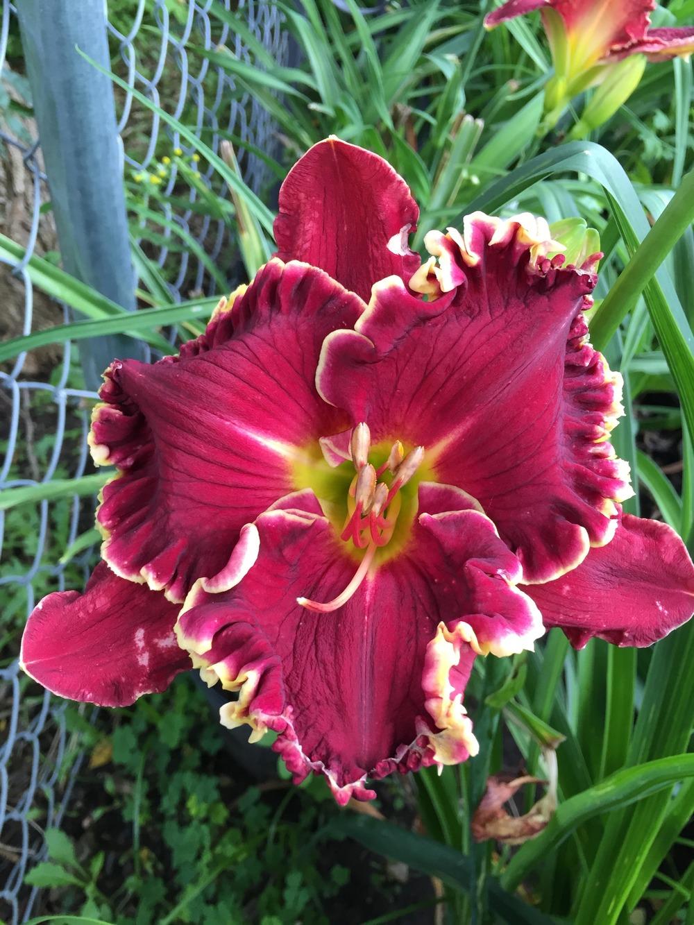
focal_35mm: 29
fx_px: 775
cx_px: 347
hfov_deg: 48.2
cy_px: 462
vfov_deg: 61.7
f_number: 2.2
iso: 32
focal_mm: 4.15
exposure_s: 1/30
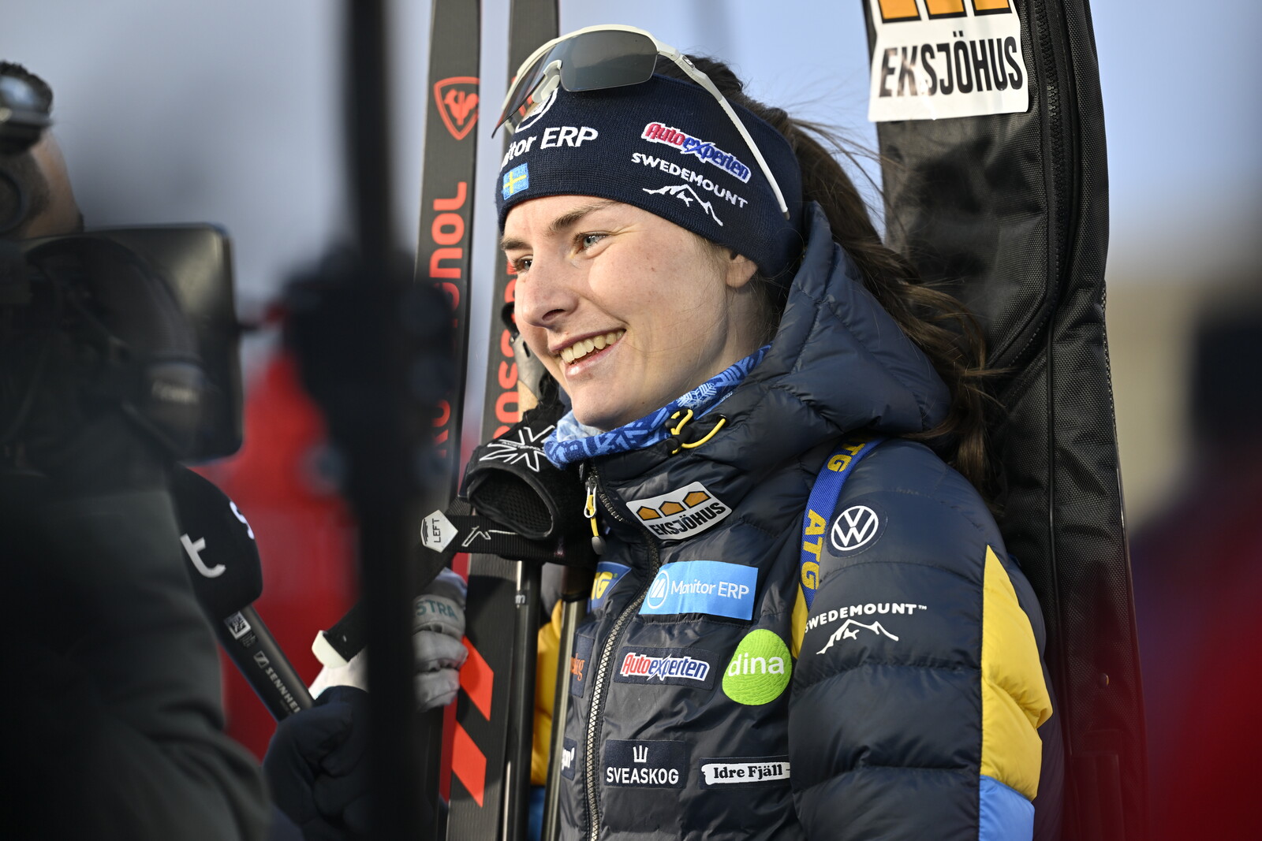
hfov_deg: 5.2
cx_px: 631
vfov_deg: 3.4
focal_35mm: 400
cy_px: 420
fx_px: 14022
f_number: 3.5
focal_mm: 400
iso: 320
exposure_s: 1/800
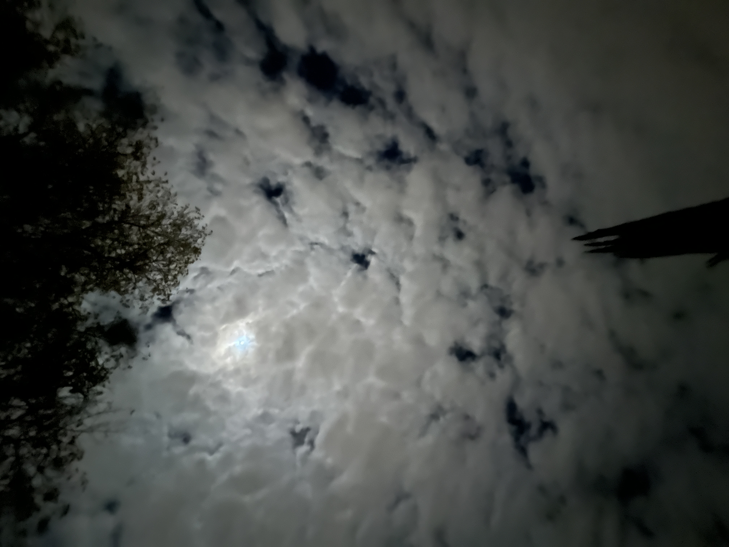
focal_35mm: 13
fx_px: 274
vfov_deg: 89.9
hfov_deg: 106.2
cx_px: 364
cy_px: 274
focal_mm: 1.57
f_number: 1.8
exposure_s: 1/4
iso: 2500
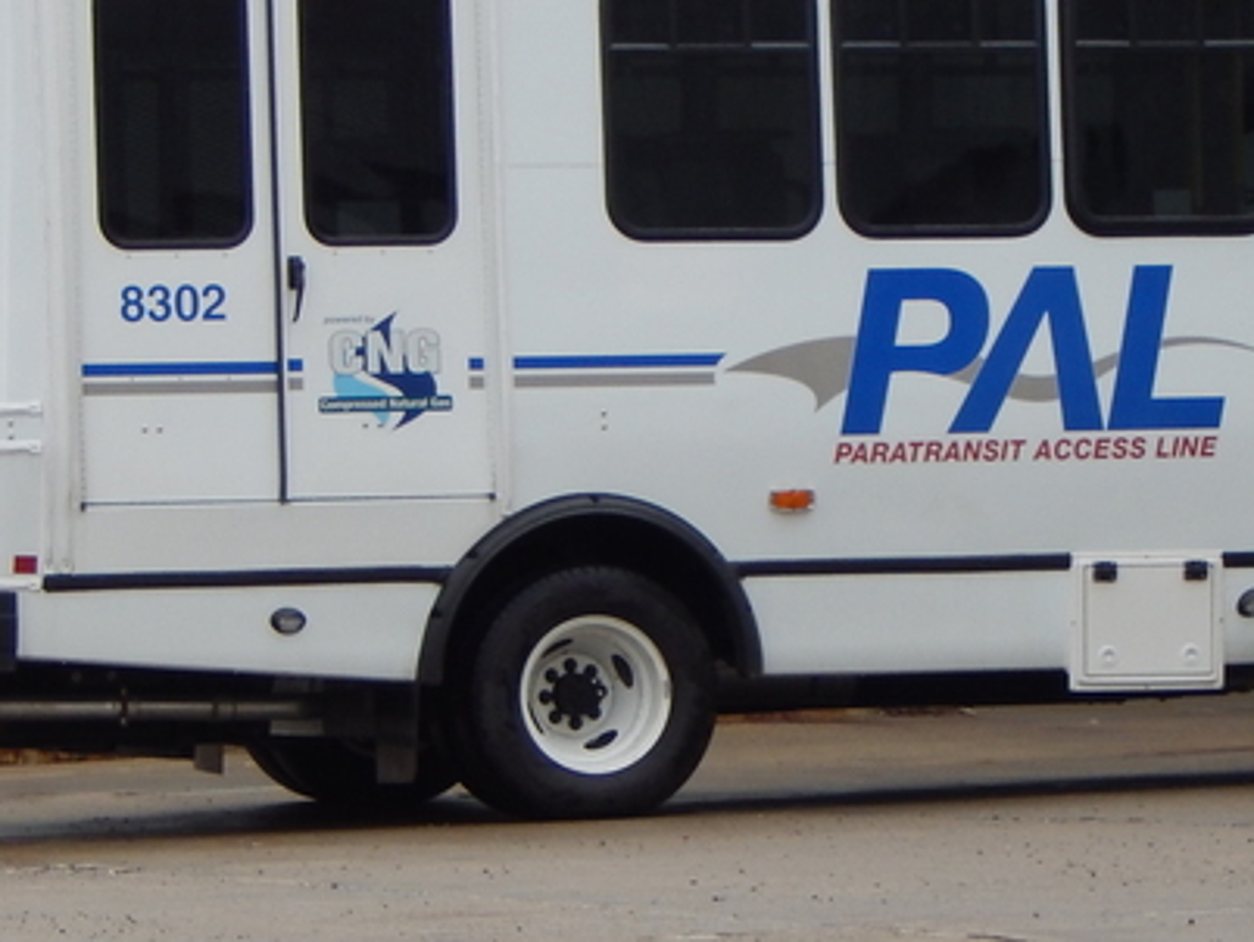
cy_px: 524
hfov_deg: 5.0
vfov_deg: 3.7
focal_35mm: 398
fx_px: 14427
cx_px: 1051
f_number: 5.1
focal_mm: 28.7
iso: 125
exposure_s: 1/80
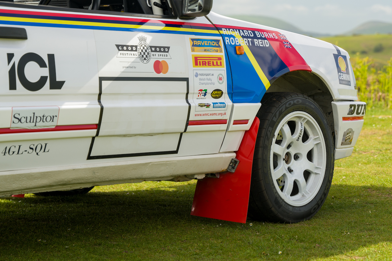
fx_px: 1144
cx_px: 235
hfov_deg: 19.4
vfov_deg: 13.0
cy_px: 80
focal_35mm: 105
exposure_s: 1/400
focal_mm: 65
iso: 200
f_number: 4
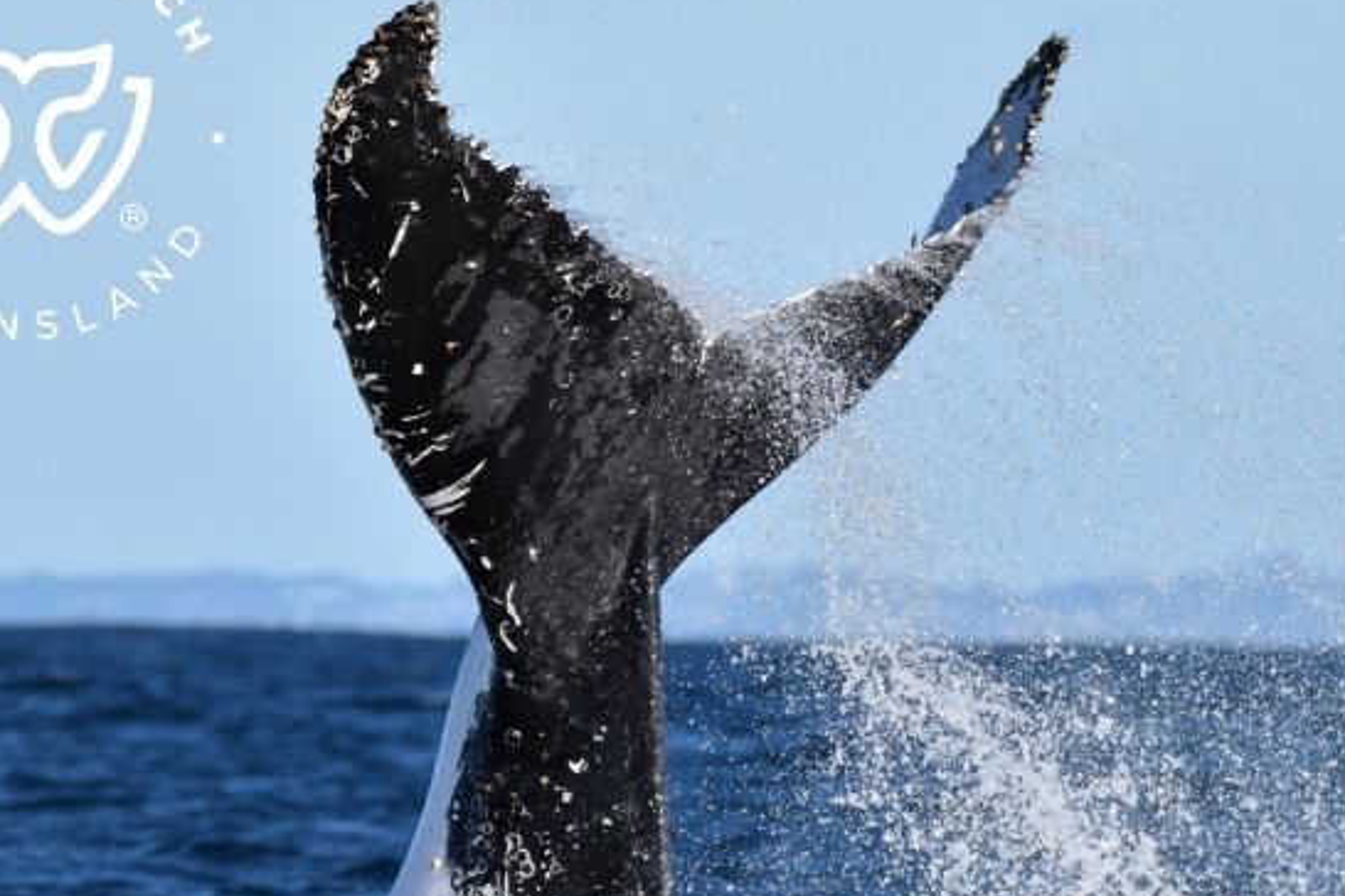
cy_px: 562
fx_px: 27085
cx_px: 786
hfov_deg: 2.8
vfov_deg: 1.9
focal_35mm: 725
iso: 400
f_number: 7.1
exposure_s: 1/1600
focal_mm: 330
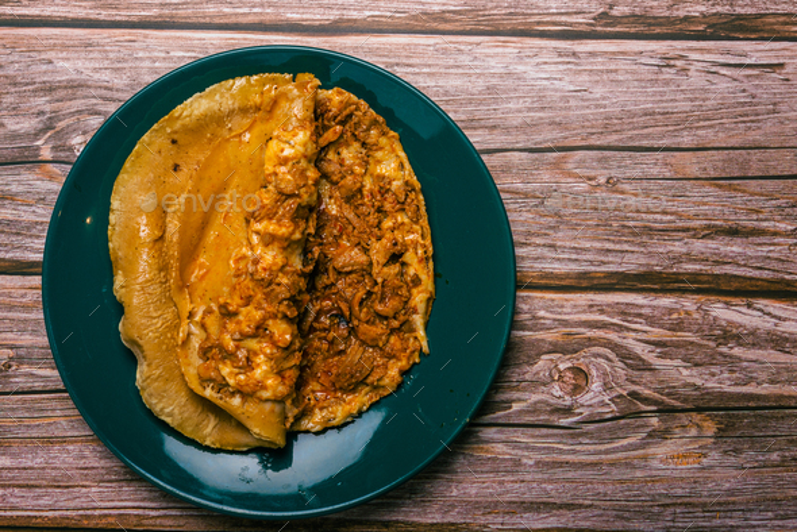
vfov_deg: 27.0
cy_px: 266
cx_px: 398
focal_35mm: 50
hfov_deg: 39.6
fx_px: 1107
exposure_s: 1/200
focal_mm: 50
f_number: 4.5
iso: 160
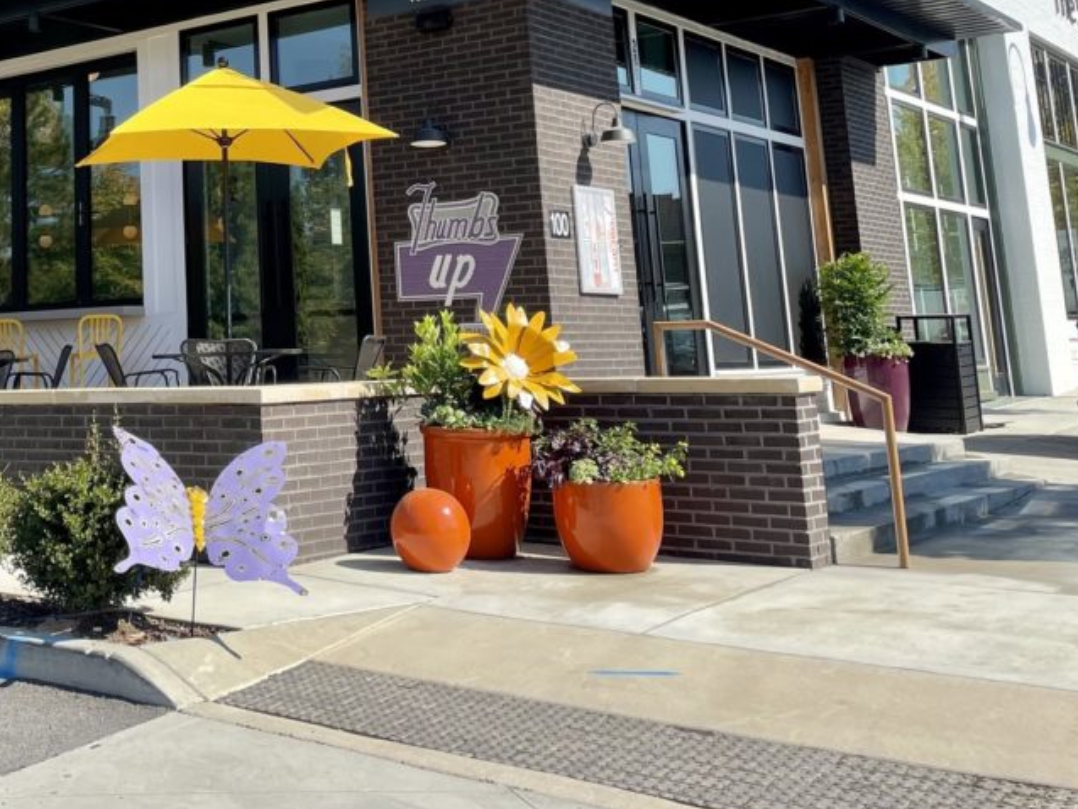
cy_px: 71
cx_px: 137
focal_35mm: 49
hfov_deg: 36.8
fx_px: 1526
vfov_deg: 28.5
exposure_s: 1/1435
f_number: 1.6
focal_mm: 4.2
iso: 32
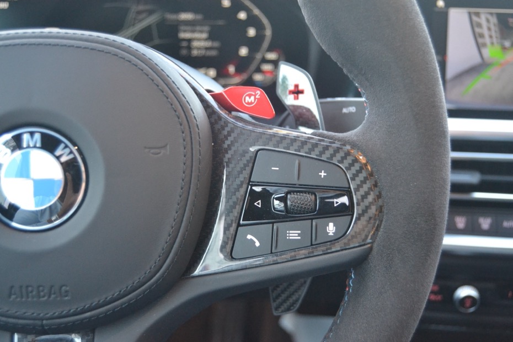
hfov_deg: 35.1
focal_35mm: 57
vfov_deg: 23.8
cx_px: 256
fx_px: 812
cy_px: 171
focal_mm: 38
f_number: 4.8
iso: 2500
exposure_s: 1/60
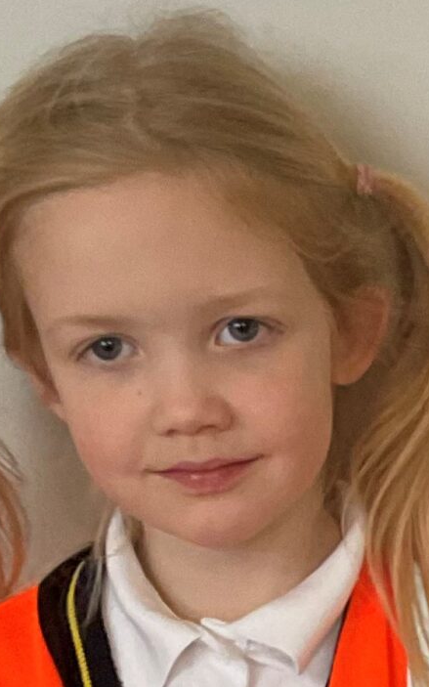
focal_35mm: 112
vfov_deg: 15.9
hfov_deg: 11.3
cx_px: 599
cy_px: 1227
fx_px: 2096
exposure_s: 1/60
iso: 160
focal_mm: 3
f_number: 1.8
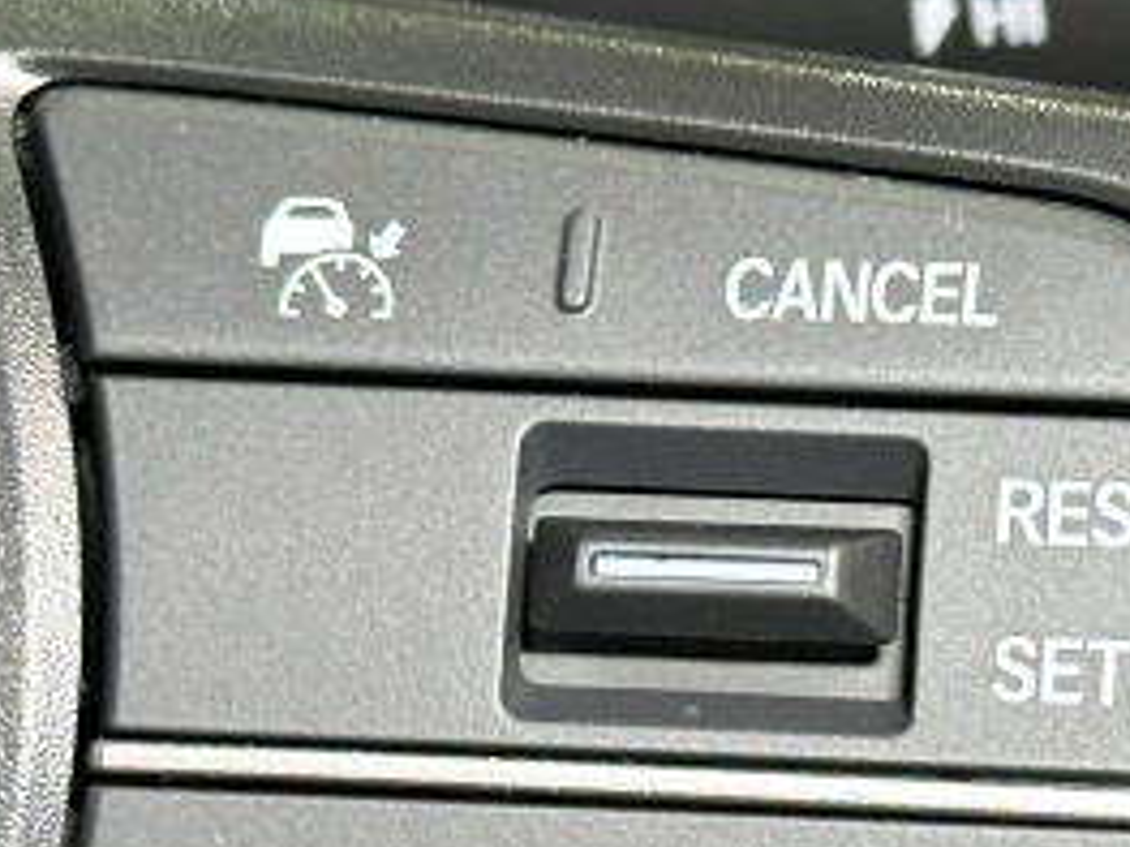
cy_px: 632
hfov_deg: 10.6
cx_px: 765
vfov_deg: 7.9
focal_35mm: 187
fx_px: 6102
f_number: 1.78
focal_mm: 6.86
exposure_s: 1/40
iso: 400
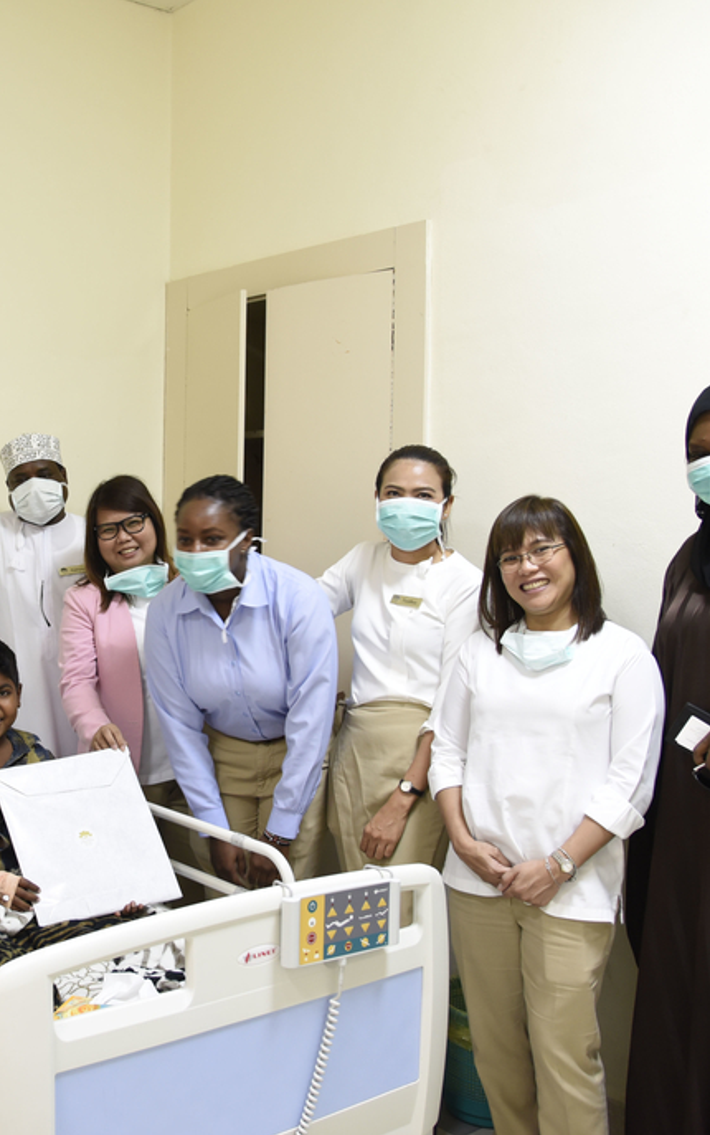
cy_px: 564
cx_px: 94
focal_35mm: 37
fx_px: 1144
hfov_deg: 33.0
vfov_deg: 52.7
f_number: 4
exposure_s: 1/25
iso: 1250
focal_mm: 24
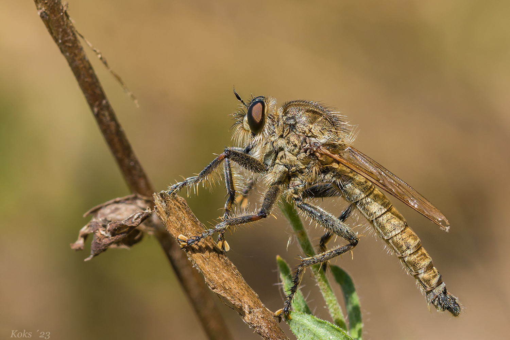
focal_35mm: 200
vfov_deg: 6.9
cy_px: 170
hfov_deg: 10.3
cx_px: 255
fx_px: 2833
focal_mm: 200
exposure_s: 1/400
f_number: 10
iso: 800
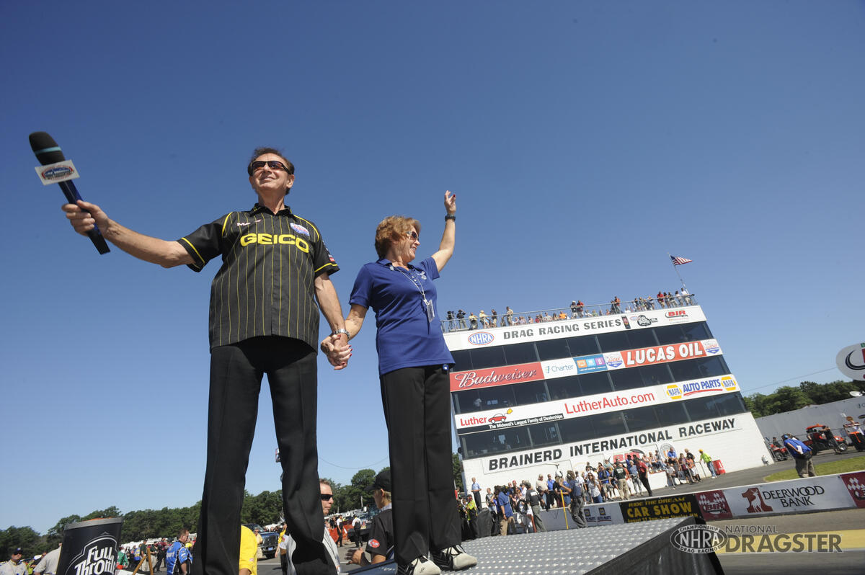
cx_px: 432
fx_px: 408
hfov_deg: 93.3
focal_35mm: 17
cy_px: 288
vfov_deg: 70.3
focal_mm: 17
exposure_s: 1/250
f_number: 13
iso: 200
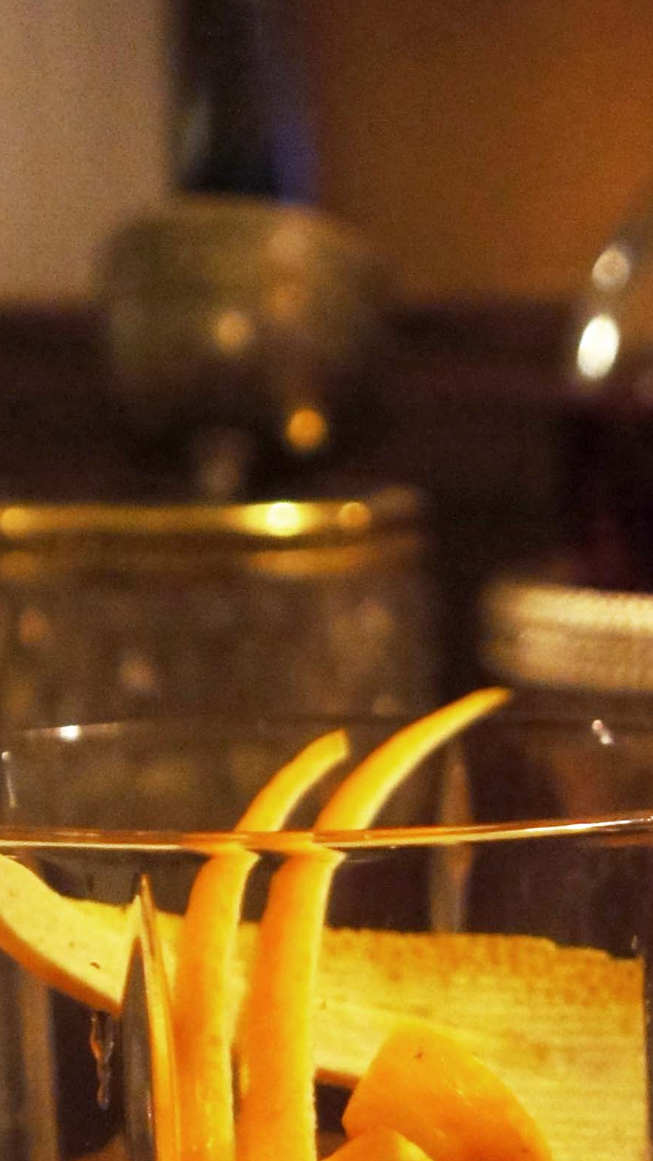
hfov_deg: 9.1
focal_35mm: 134
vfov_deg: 15.6
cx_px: 343
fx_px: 4110
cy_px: 1344
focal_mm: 29
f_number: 4
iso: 1600
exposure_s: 1/13
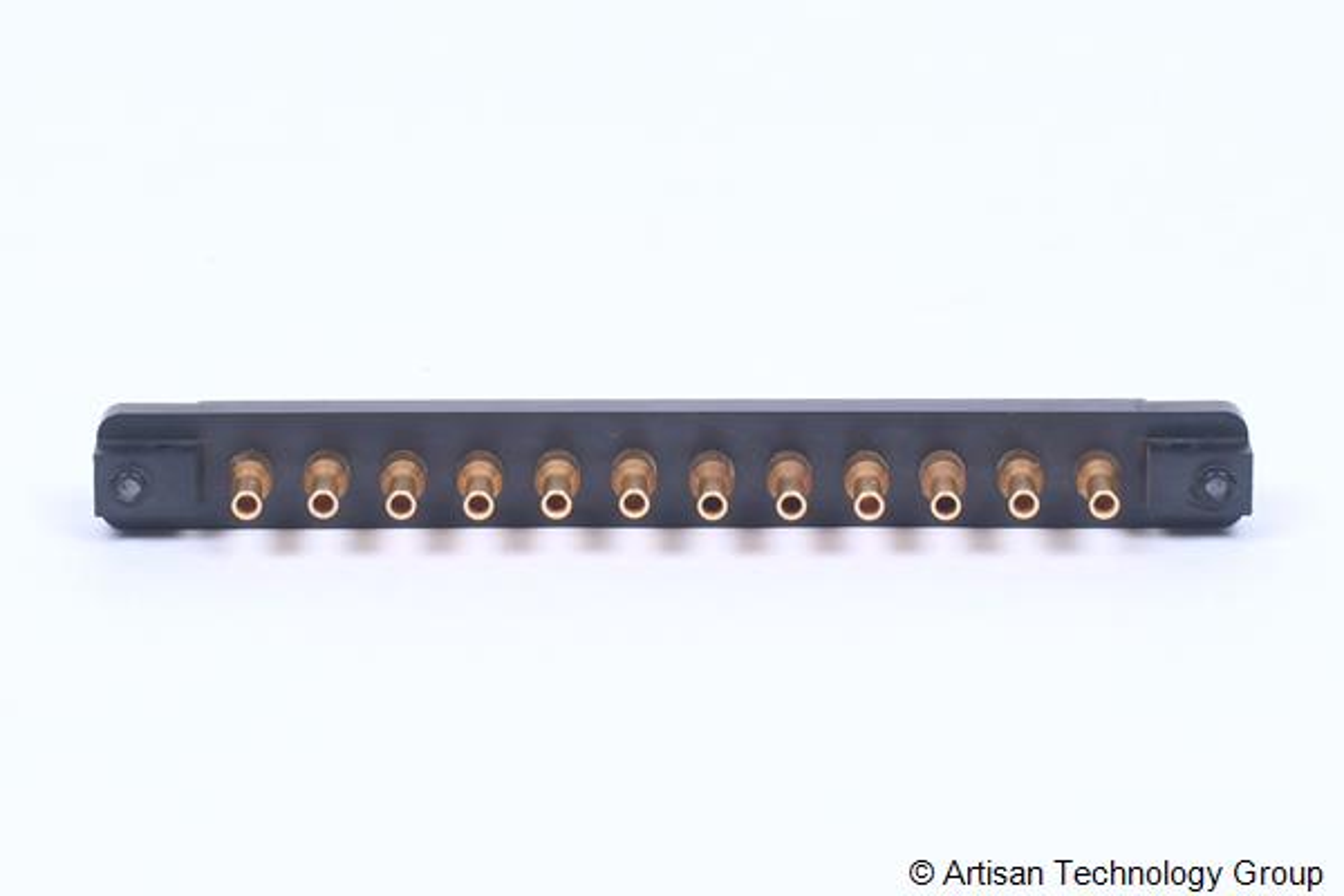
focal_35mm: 63
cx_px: 672
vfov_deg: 21.6
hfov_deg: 31.9
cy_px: 448
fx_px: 2352
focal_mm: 42
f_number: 16
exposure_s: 1/200
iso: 200
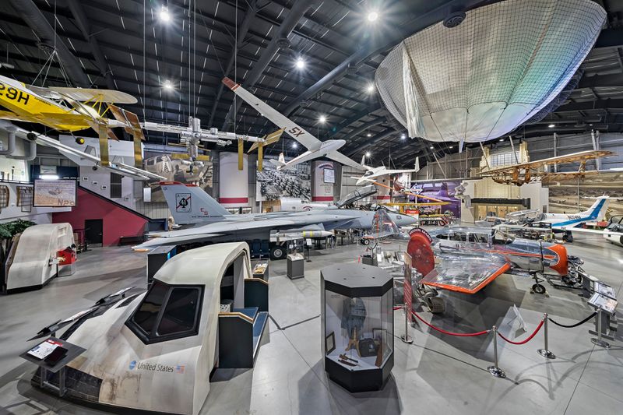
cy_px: 208
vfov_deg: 90.0
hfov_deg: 112.6
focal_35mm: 12
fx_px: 208
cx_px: 312
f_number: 8
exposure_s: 10
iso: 100
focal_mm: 12
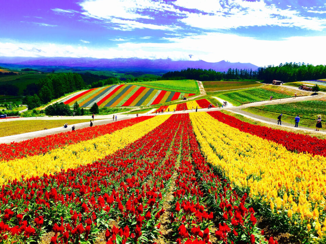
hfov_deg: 61.7
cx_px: 163
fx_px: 273
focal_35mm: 29
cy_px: 122
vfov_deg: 48.2
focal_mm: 4.15
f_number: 2.2
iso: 25
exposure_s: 1/2137
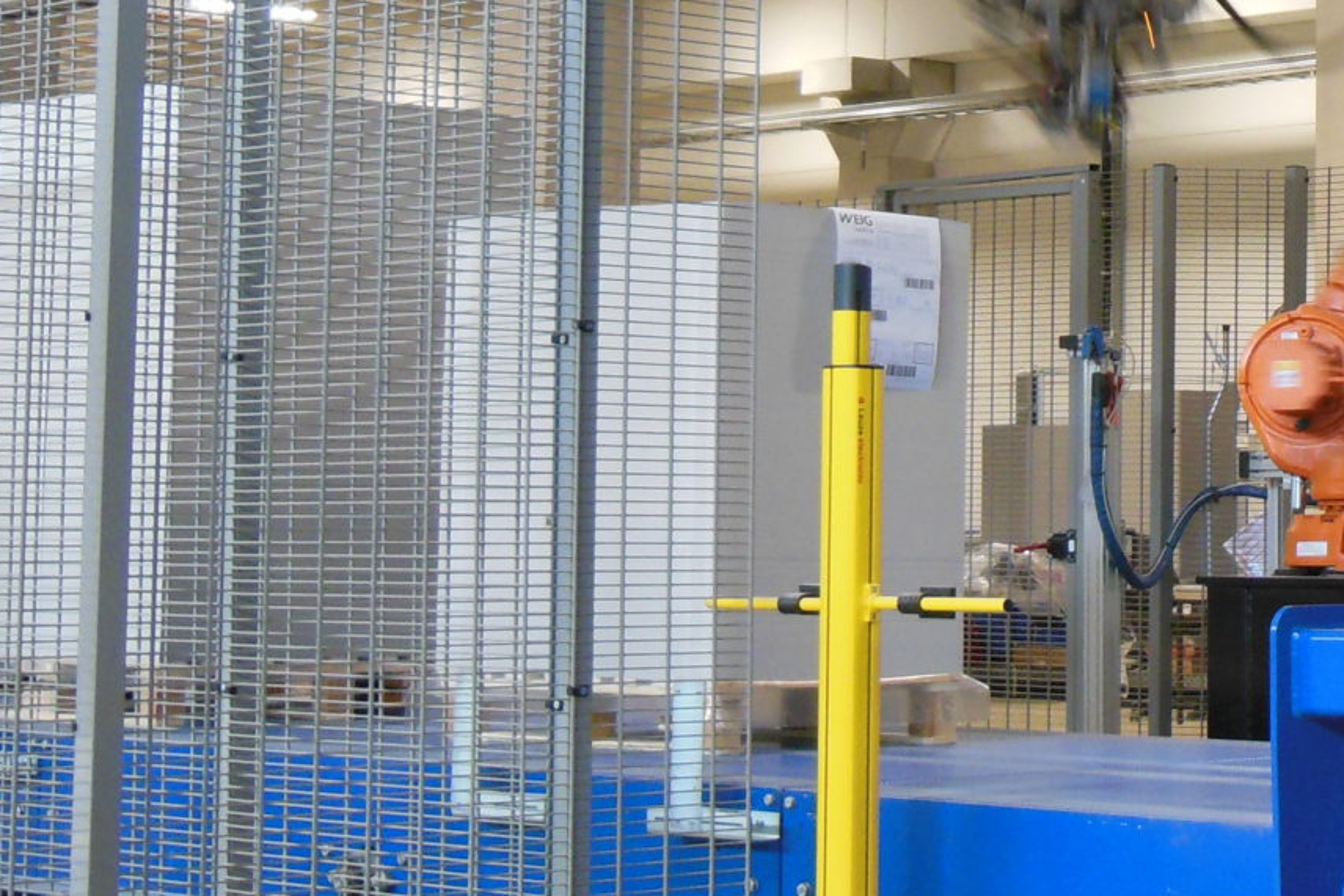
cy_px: 210
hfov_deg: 18.8
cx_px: 1421
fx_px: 3920
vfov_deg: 13.0
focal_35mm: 105
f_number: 4.4
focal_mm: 8
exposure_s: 1/10
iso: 400
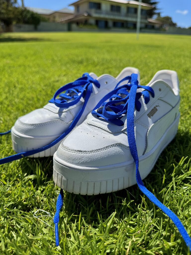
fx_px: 177
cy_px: 128
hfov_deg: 56.8
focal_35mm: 24
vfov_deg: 71.6
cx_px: 96
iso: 80
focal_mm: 6.76
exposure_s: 1/5814
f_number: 1.78
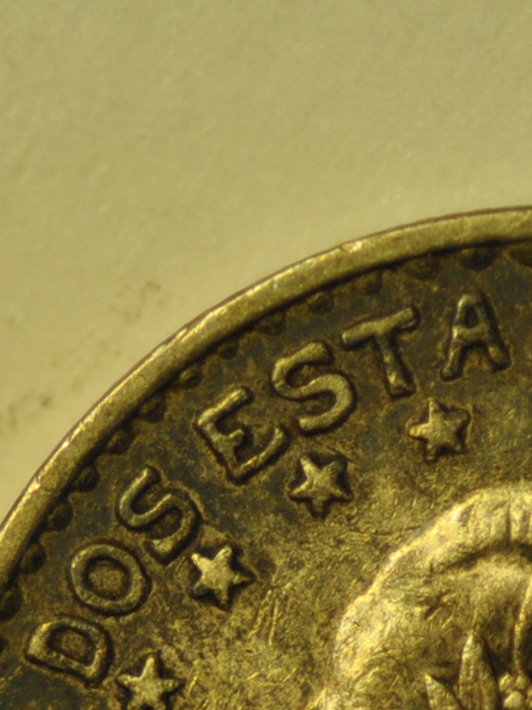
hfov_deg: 4.3
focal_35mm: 344
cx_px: 585
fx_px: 7052
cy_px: 904
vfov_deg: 5.7
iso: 400
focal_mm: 60
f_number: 4
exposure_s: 1/250
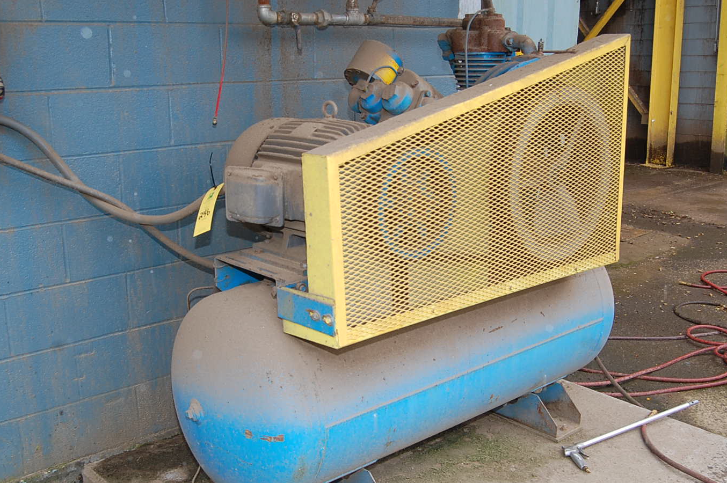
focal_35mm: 40
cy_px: 233
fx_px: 807
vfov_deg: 33.3
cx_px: 355
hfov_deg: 48.5
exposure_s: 1/160
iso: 400
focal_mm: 24
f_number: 6.3
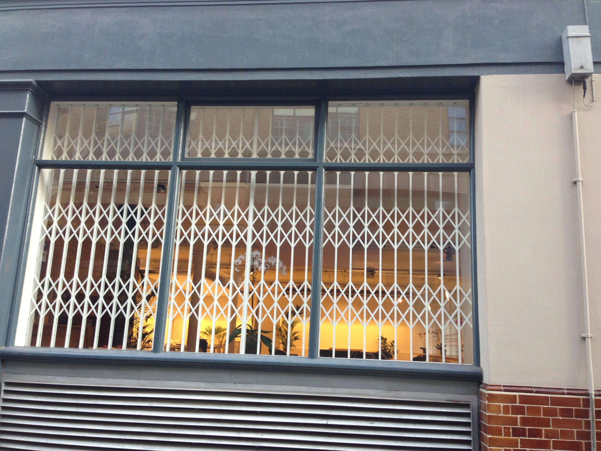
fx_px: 573
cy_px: 226
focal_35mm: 33
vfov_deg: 42.9
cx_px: 300
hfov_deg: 55.4
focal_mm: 4.13
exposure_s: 1/40
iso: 50
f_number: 2.4
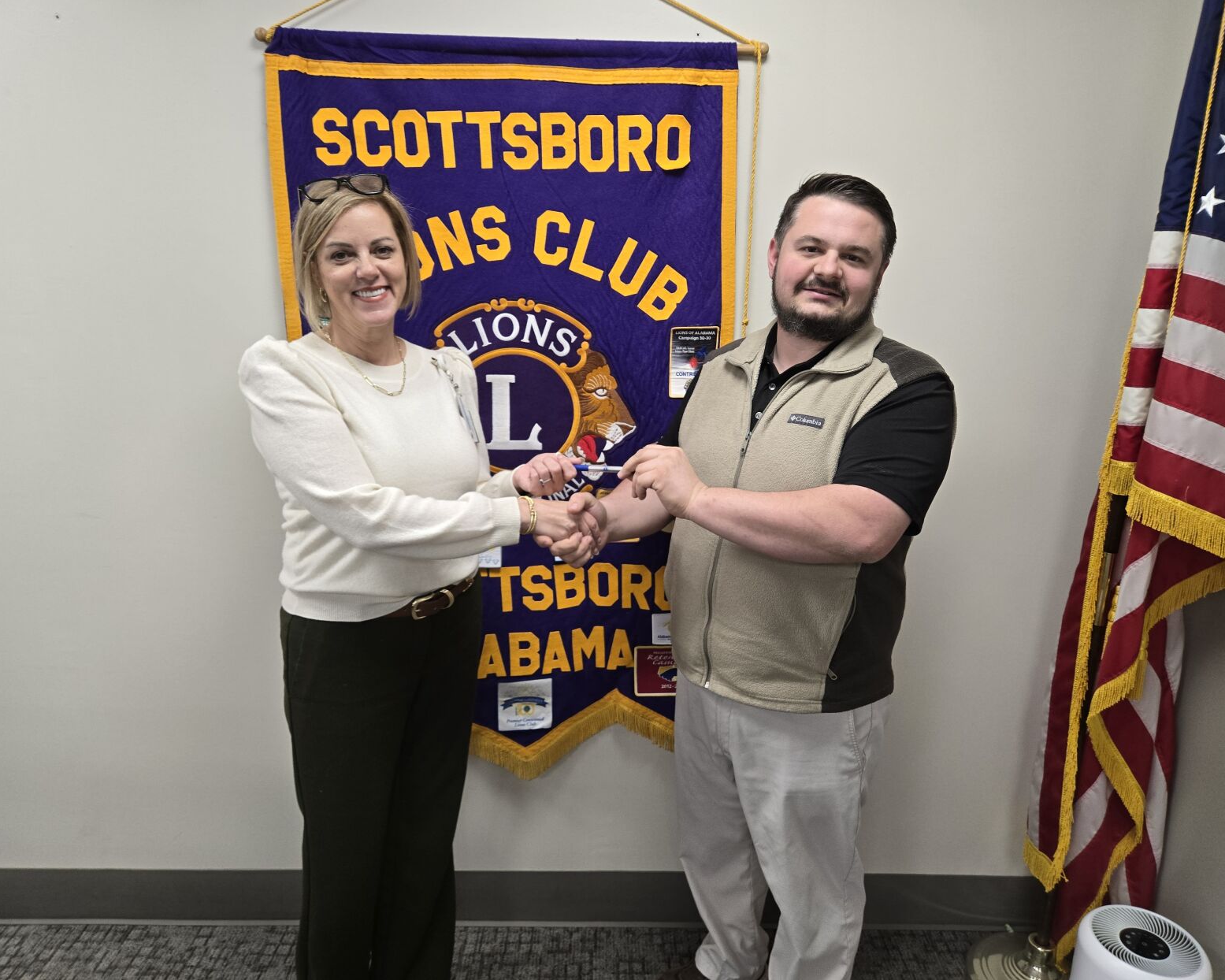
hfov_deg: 70.3
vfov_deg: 58.8
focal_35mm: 24
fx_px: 870
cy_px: 490
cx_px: 600
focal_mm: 5.4
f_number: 1.8
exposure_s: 1/120
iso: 200
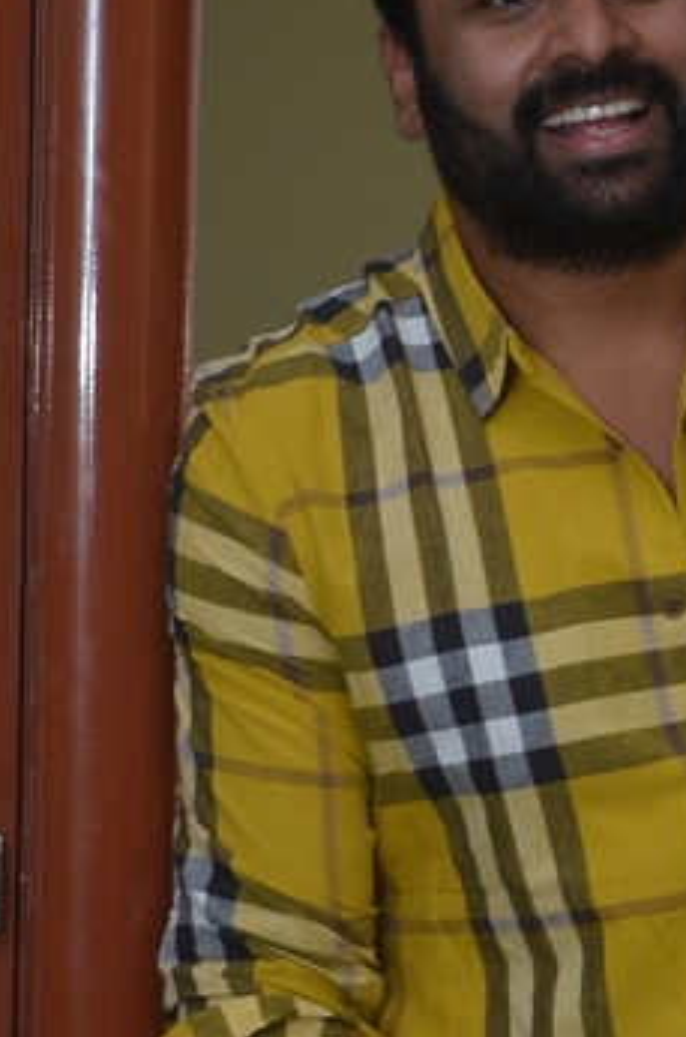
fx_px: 6578
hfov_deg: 5.9
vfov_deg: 9.0
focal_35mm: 229
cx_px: 728
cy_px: 752
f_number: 5.3
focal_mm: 66
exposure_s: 1/60
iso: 320
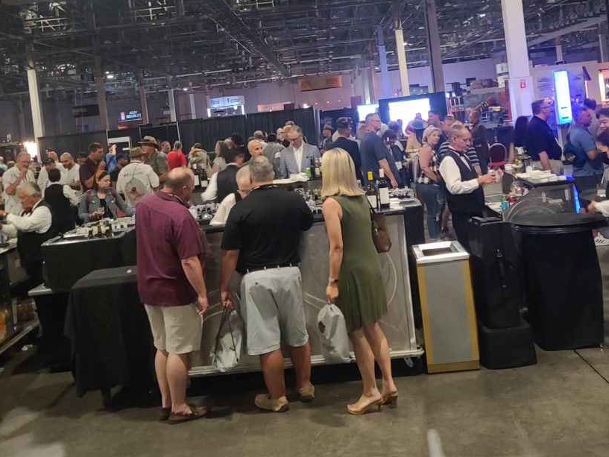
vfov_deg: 30.4
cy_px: 113
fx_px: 827
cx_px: 338
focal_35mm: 47
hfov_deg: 40.4
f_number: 1.8
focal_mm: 7
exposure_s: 1/24
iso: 1000
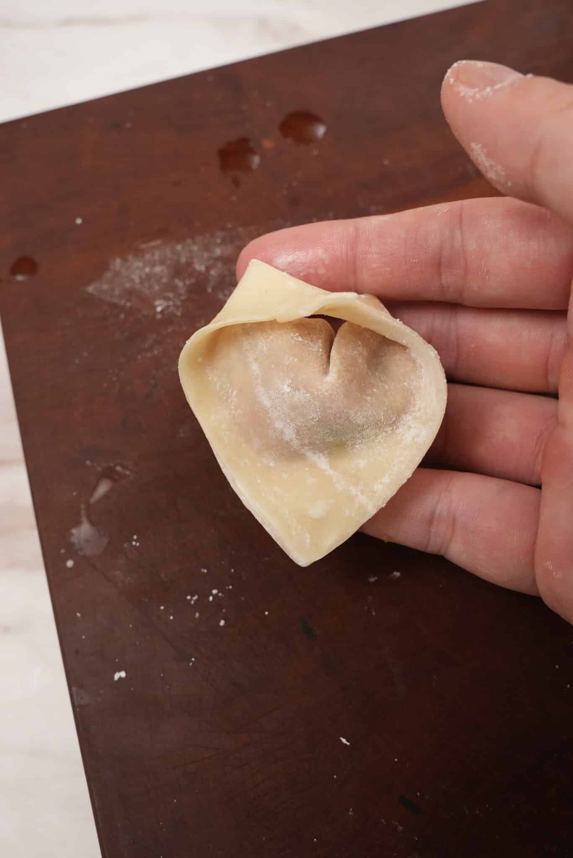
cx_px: 286
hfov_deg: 38.2
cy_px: 429
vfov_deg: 54.8
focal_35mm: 35
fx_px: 827
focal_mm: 34.7
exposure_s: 1/200
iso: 3200
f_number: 9
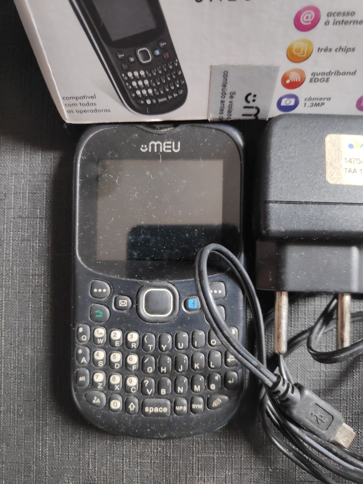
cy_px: 242
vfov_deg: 81.7
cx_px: 182
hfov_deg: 66.0
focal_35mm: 20
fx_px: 280
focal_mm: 3.94
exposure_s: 1/60
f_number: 1.9
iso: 322
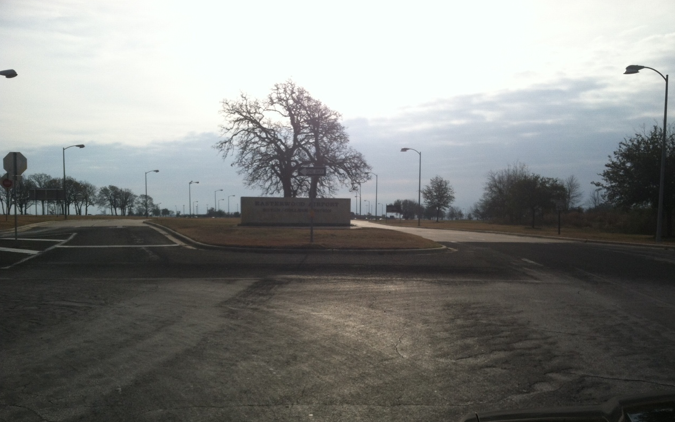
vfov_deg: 33.5
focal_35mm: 38
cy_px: 248
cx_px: 340
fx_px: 699
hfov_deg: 51.5
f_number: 2.8
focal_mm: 3.85
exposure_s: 1/3000
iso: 80
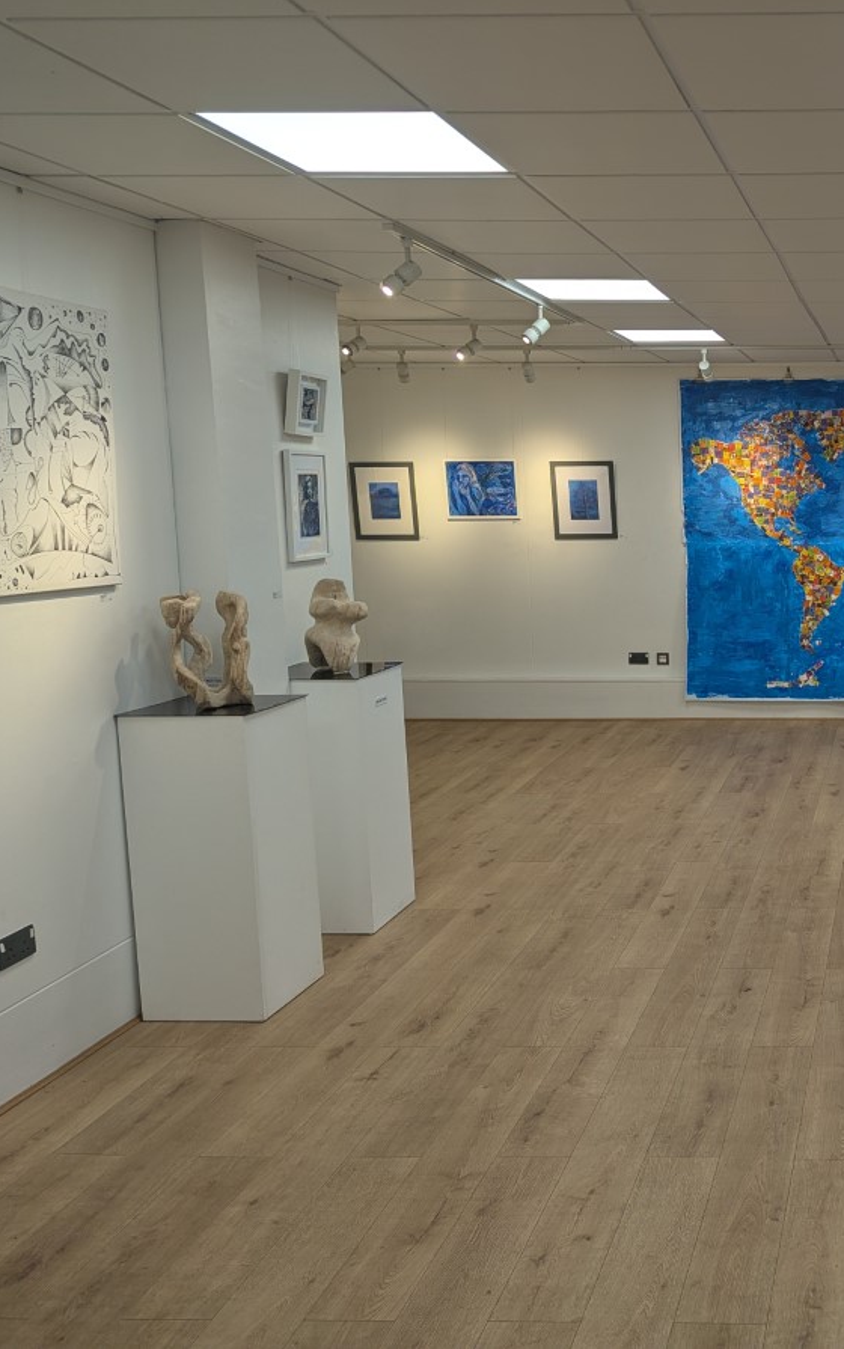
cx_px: 870
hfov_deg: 33.6
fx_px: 1250
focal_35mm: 34
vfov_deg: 56.7
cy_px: 672
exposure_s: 1/130
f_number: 1.85
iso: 45
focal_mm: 6.81
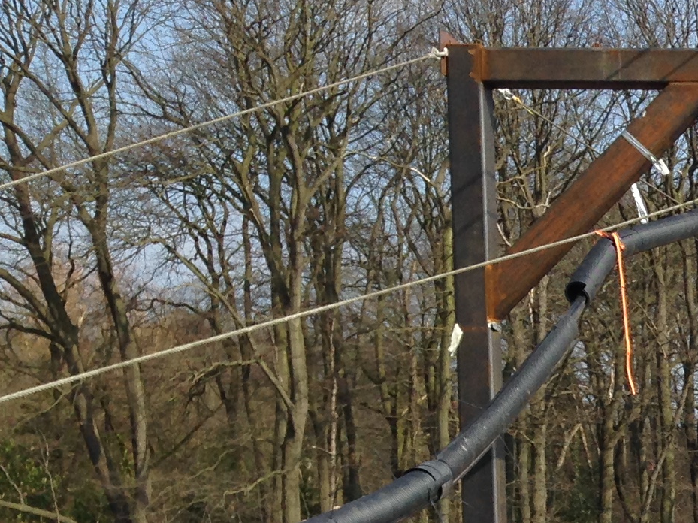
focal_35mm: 116
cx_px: 1211
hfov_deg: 15.0
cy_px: 648
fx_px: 2338
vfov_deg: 12.4
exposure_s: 1/1178
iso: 50
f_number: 2.4
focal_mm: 4.12
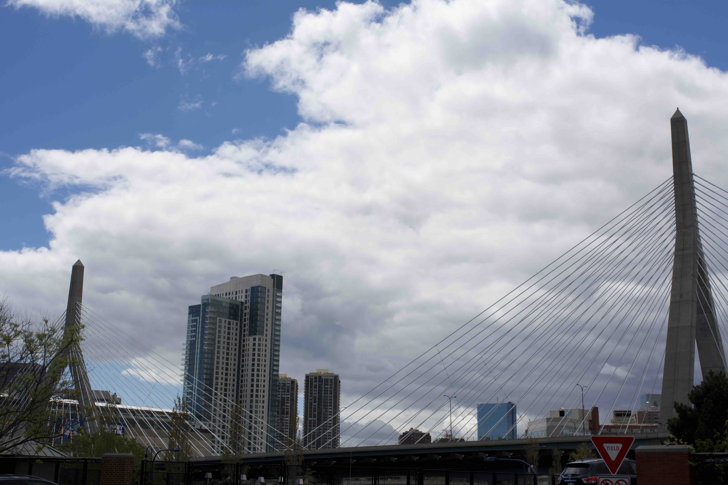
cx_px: 364
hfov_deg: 43.6
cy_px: 242
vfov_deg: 29.9
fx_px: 910
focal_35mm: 45
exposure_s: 1/250
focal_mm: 30
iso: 100
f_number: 13
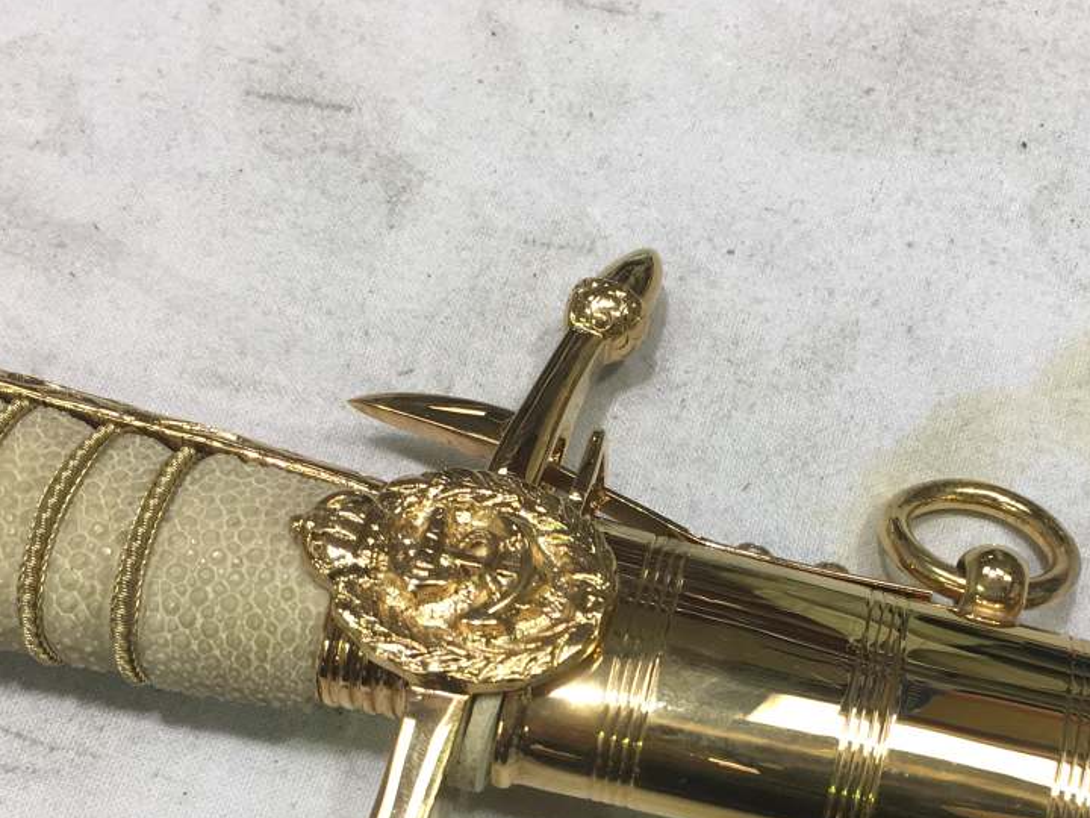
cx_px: 712
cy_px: 723
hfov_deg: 35.3
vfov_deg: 26.2
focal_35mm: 54
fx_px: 1700
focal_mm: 4.15
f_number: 2.2
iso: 40
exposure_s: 1/100
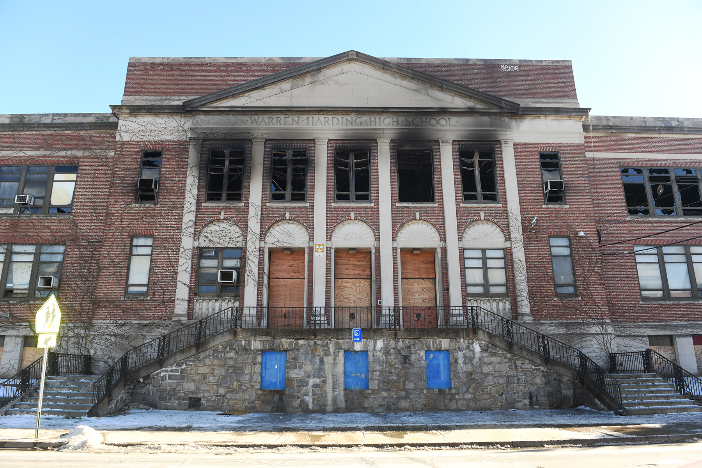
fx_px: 468
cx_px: 351
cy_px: 234
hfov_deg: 73.7
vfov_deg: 53.1
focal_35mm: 24
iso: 200
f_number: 5.6
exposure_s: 1/200
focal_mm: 24
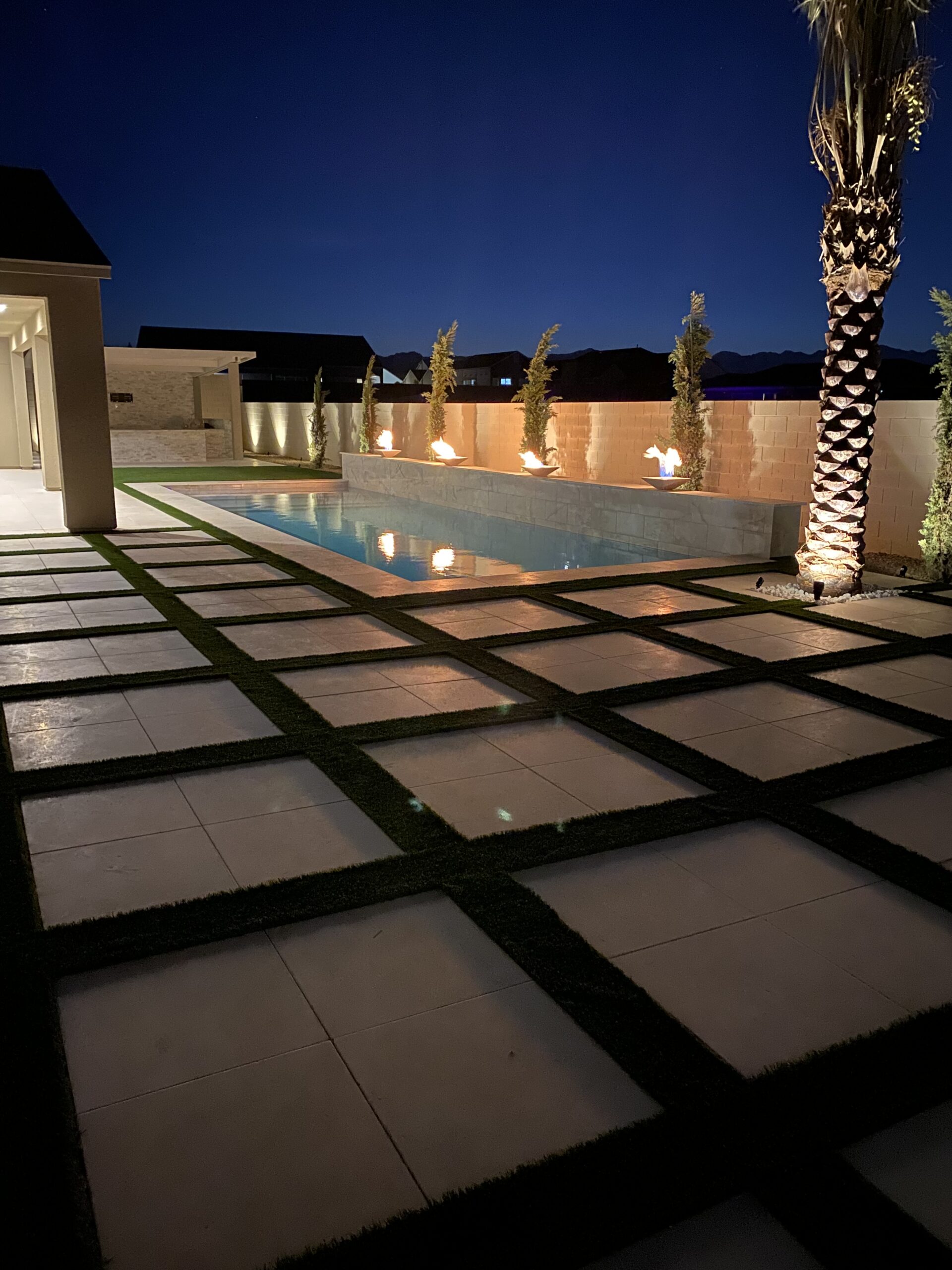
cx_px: 476
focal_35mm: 26
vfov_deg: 67.3
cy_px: 635
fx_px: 953
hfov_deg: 53.1
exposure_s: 1/15
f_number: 1.8
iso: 1250
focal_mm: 4.25
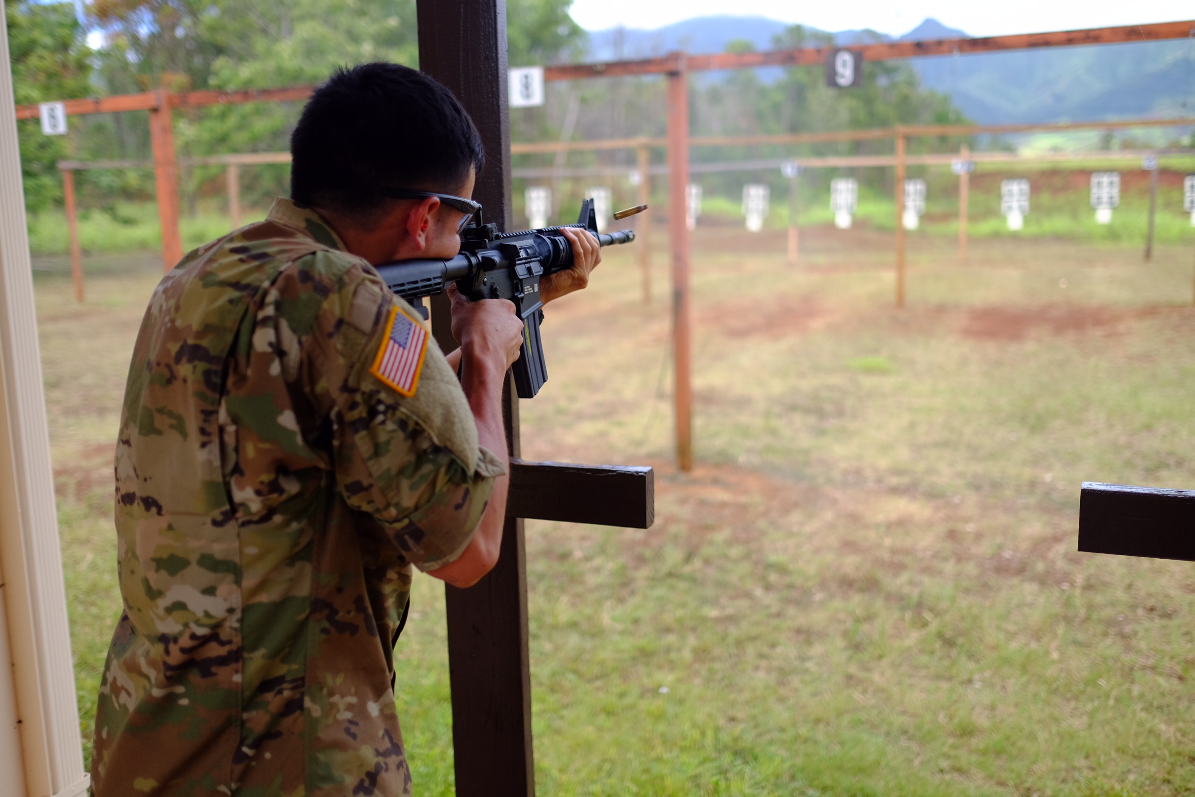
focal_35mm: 35
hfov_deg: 54.4
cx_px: 598
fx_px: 1162
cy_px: 398
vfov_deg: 37.9
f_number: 1.4
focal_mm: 23
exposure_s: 1/2000
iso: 200
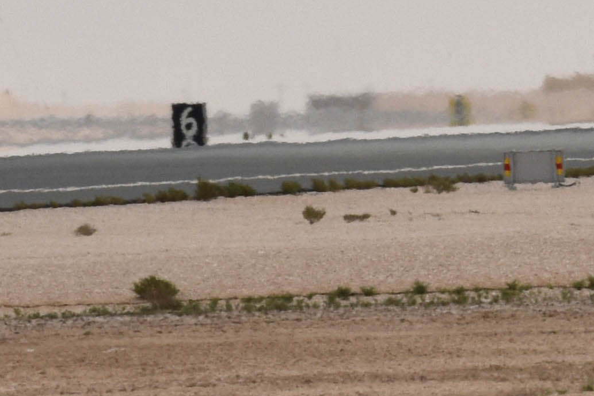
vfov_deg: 1.0
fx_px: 23544
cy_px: -462
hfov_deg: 1.4
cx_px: 1141
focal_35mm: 1427
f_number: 20
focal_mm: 200
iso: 250
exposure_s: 1/320
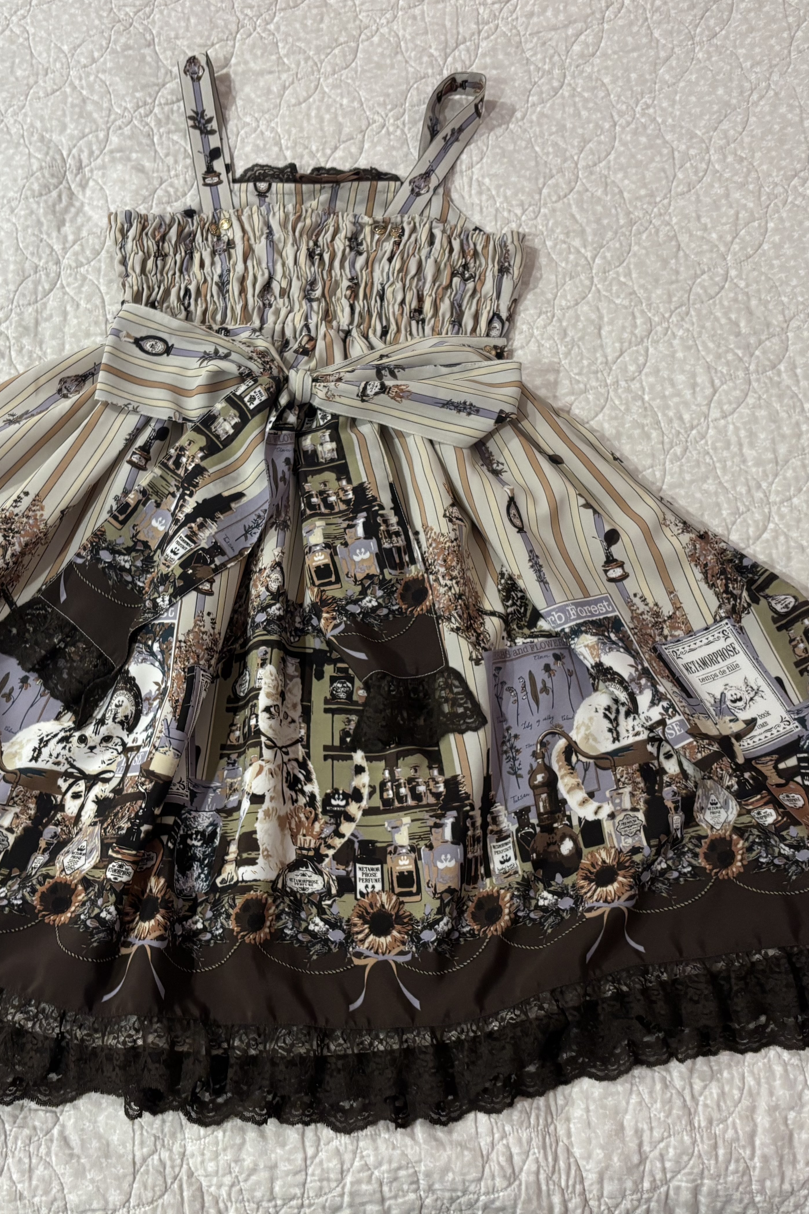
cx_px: 318
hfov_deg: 35.8
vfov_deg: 51.9
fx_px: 1247
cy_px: 603
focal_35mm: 37
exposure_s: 1/59
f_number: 1.6
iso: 200
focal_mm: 5.96
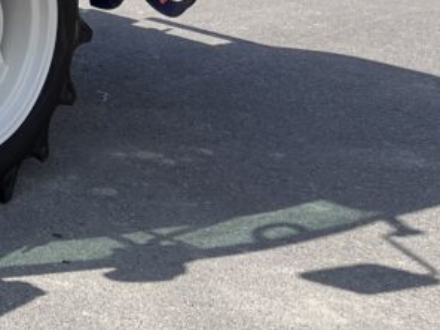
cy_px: -110
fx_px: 1144
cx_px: -309
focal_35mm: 90
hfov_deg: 18.1
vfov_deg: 15.5
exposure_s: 1/2123
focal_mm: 5.7
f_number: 1.5
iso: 50
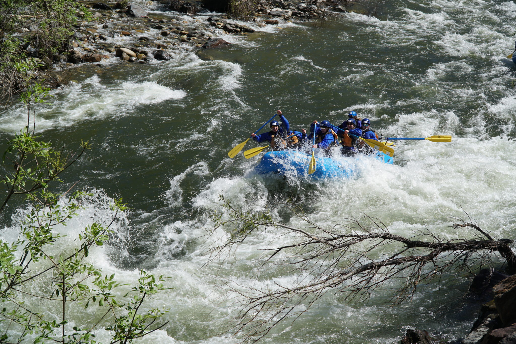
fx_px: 903
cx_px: 258
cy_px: 172
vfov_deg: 21.6
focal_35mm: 63
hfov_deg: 31.9
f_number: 4.5
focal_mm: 42
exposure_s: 1/1000
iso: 100
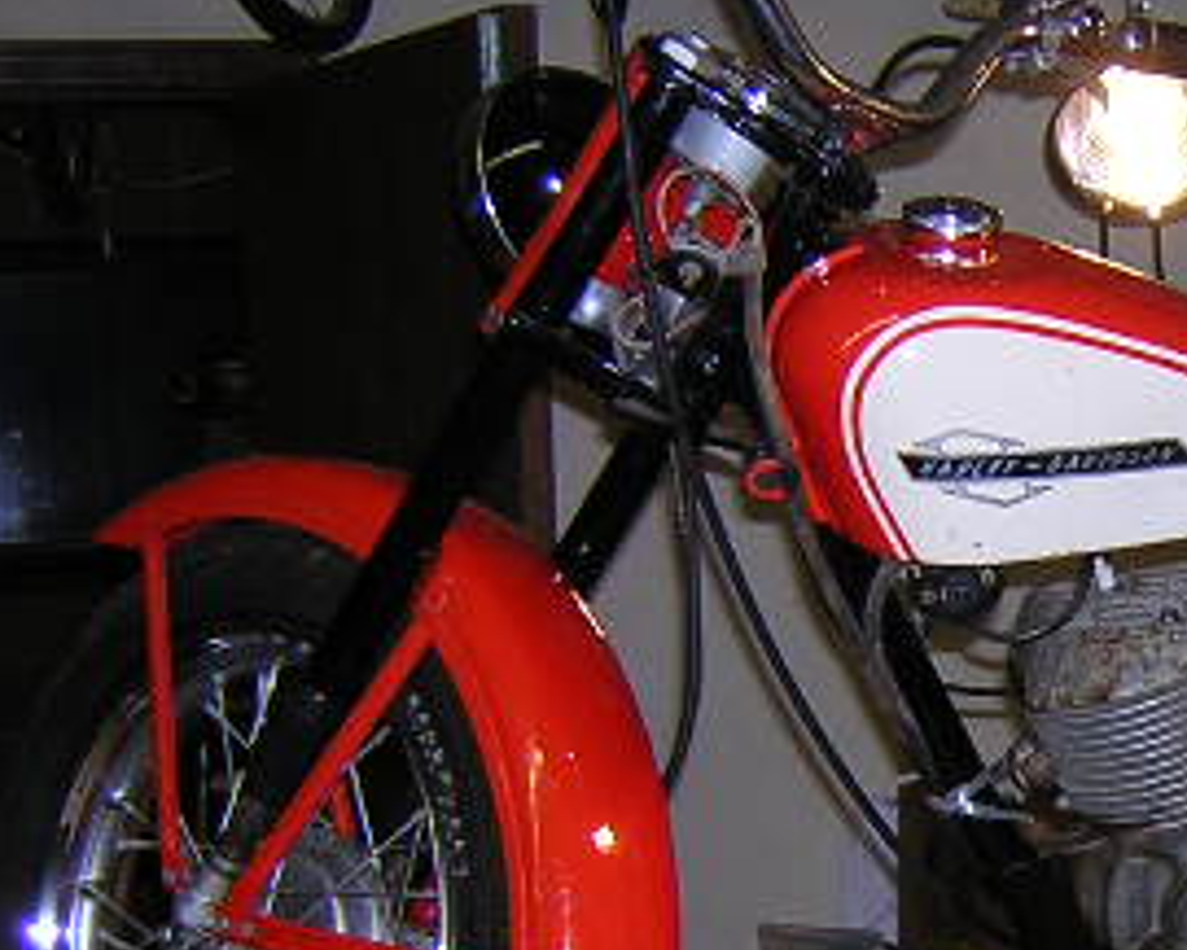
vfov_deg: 18.4
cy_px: 683
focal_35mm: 83
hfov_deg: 22.1
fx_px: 2917
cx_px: 1213
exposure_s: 1/60.1
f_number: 2.6
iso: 140
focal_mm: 4.7
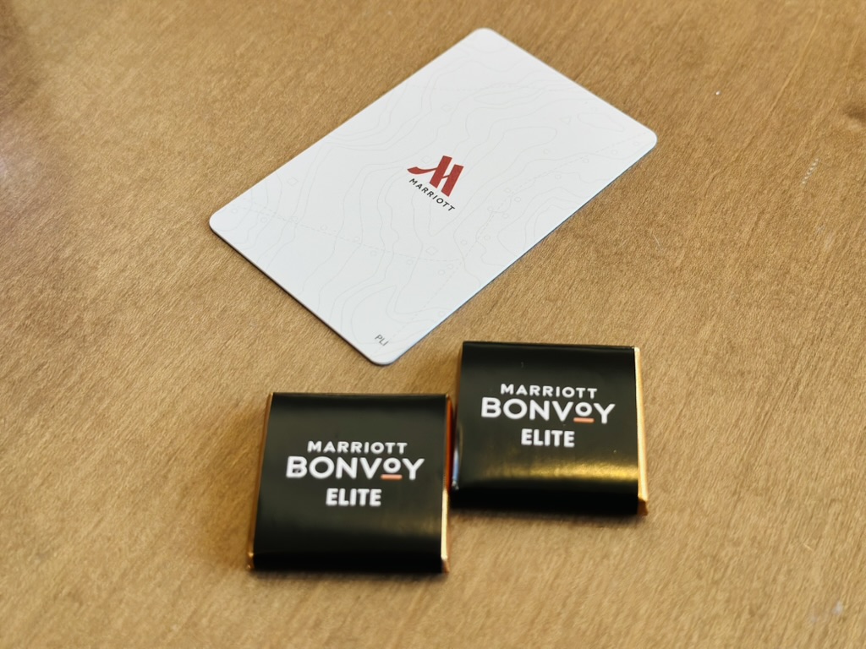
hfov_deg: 39.7
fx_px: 1201
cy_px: 324
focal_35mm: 48
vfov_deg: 30.3
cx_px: 433
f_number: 1.78
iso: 80
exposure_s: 1/368
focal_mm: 6.86
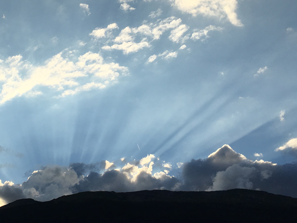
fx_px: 523
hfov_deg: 31.3
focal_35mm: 61
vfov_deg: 23.7
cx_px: 85
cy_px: 43
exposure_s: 1/3077
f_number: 2.2
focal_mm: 4.15
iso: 25
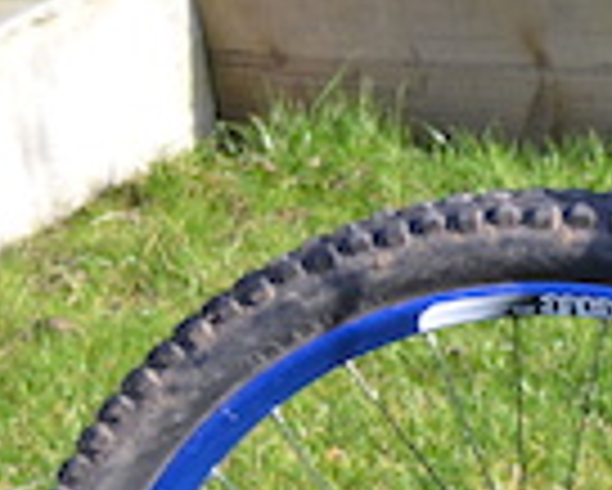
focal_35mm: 231
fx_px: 4187
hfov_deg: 7.6
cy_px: 294
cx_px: 1642
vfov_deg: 6.7
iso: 250
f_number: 5.6
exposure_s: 1/125
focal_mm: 28
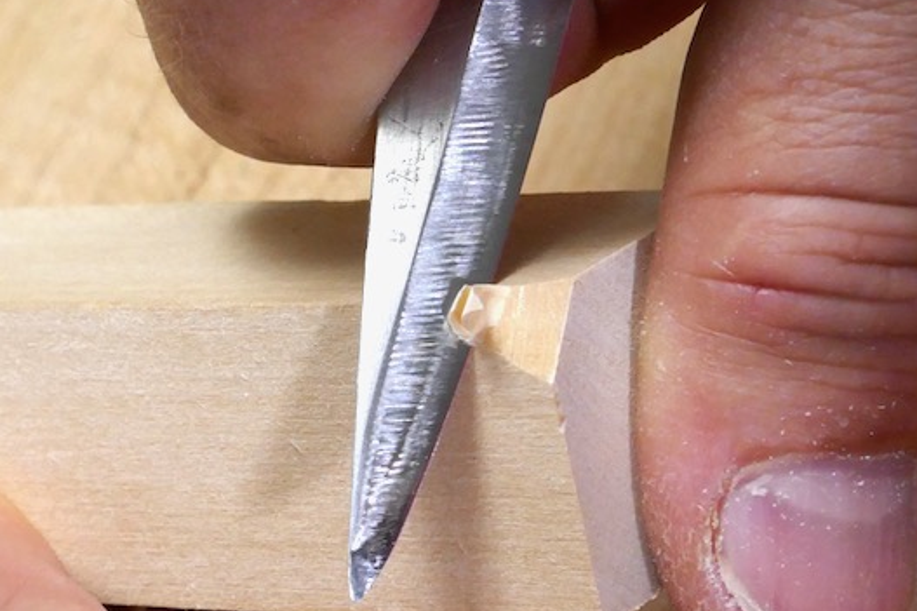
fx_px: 4176
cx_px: 362
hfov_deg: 12.5
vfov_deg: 8.4
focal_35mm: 164
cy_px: 395
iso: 1000
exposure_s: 1/80
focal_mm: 26.1
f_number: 8
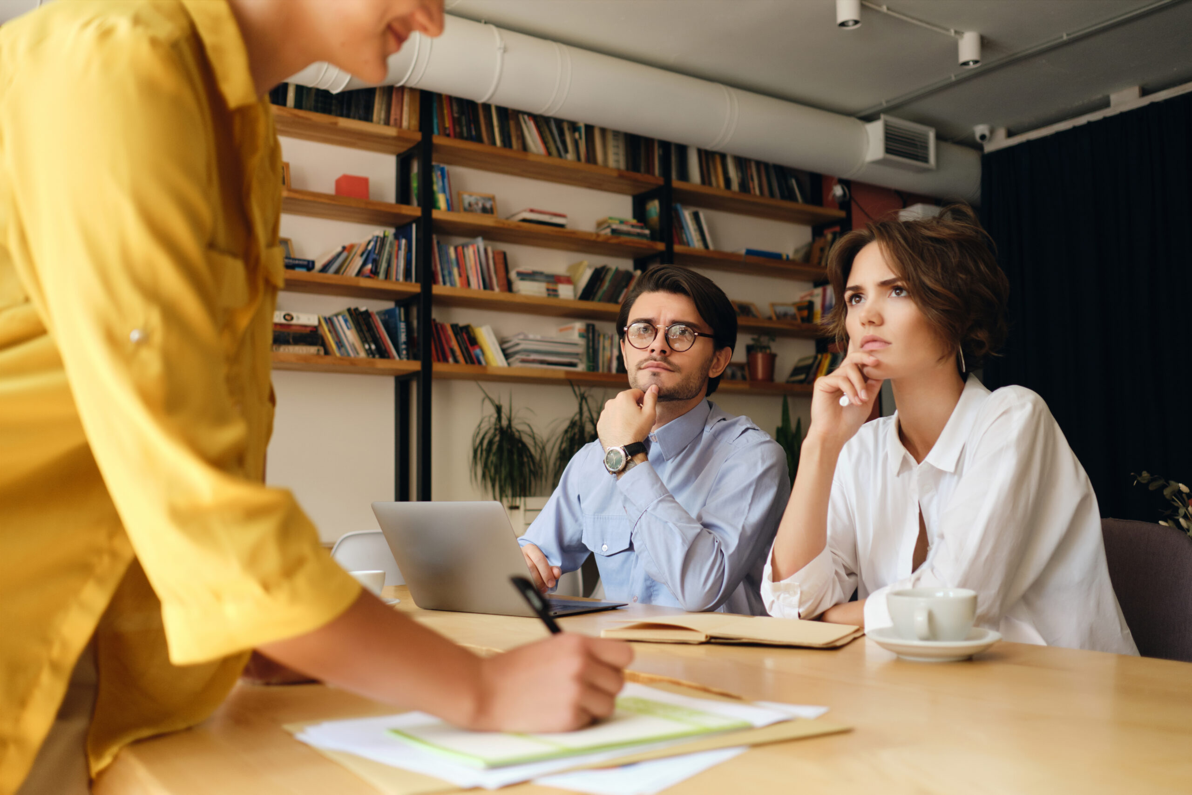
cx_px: 596
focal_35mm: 35
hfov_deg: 54.4
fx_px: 1159
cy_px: 398
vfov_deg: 37.9
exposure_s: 1/250
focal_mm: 23
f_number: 2
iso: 640
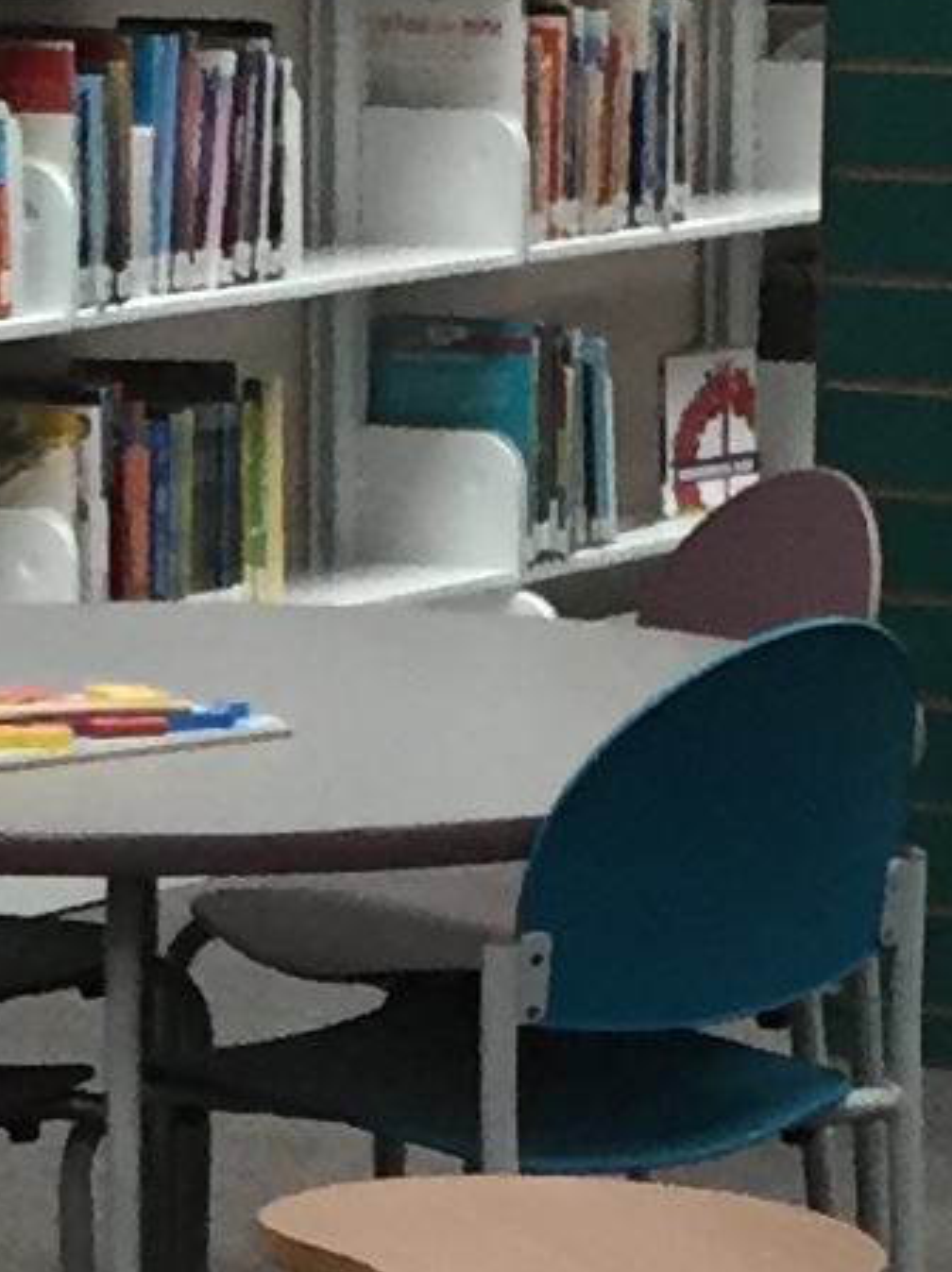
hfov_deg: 7.0
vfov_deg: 9.1
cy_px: 1955
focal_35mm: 211
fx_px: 7748
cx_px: 91
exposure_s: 1/30
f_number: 2.2
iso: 125
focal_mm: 4.15
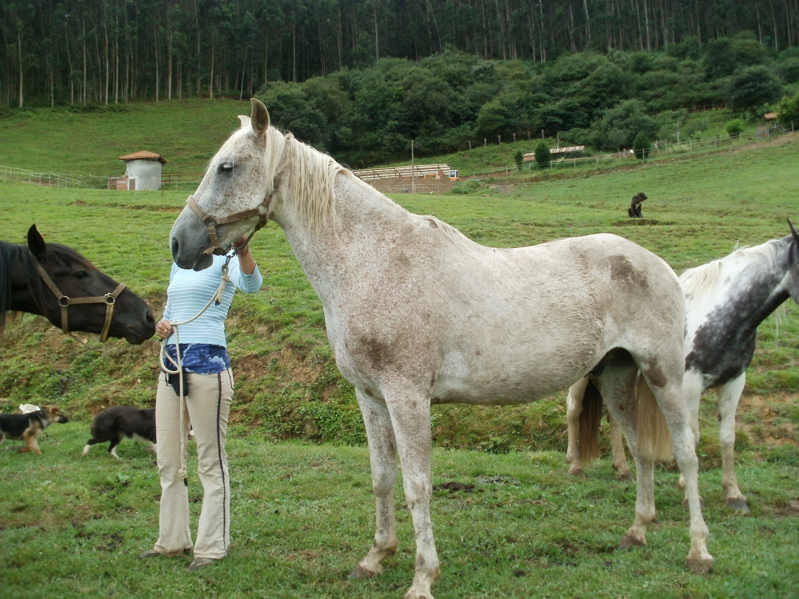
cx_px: 400
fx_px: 831
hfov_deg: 51.4
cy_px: 300
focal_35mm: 36
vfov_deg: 39.7
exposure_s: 1/80
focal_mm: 6.3
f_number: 3.5
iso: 100
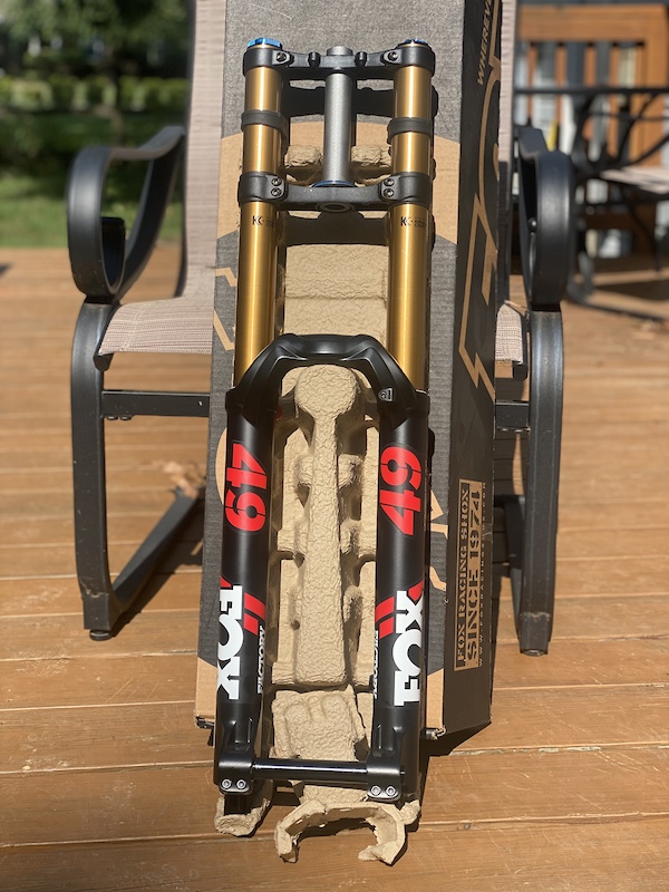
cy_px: 446
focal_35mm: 52
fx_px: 1340
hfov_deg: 28.0
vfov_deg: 36.8
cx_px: 334
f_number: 2
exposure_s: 1/122
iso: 20
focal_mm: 6
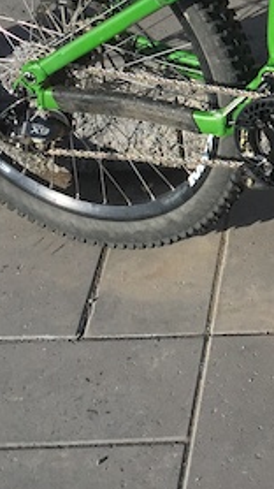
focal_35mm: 91
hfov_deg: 12.4
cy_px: -12
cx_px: 444
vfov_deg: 22.4
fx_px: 1178
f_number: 2.2
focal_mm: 4.15
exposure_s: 1/1799
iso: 32
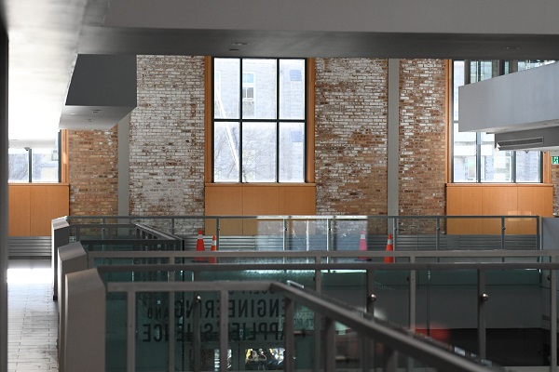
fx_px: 1444
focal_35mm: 93
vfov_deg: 14.7
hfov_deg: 21.9
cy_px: 186
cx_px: 280
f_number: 2.8
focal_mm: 62
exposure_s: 1/4000
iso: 2500
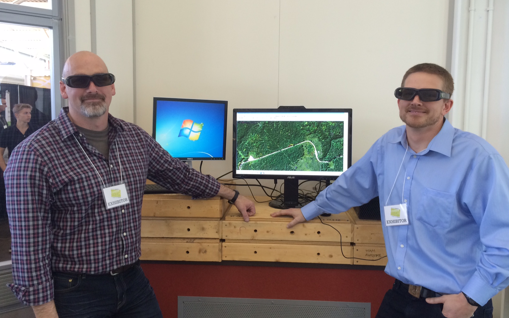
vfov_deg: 40.6
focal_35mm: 31
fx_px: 430
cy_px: 151
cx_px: 253
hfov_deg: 61.2
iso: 64
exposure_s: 1/30
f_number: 2.2
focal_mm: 4.15
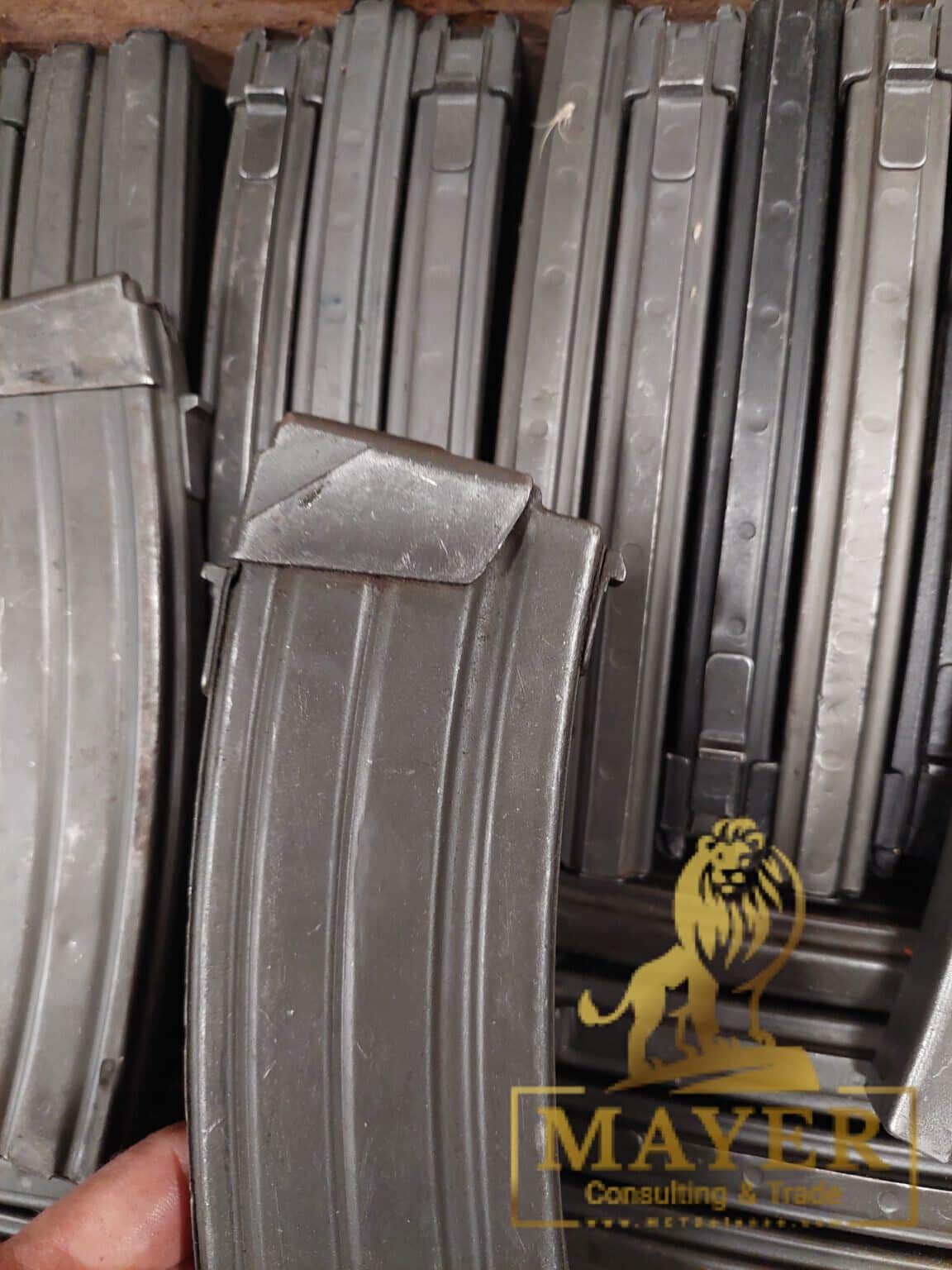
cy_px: 635
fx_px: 880
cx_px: 476
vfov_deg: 71.6
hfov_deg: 56.8
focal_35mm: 24
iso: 500
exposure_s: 1/25
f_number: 1.8
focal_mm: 5.23
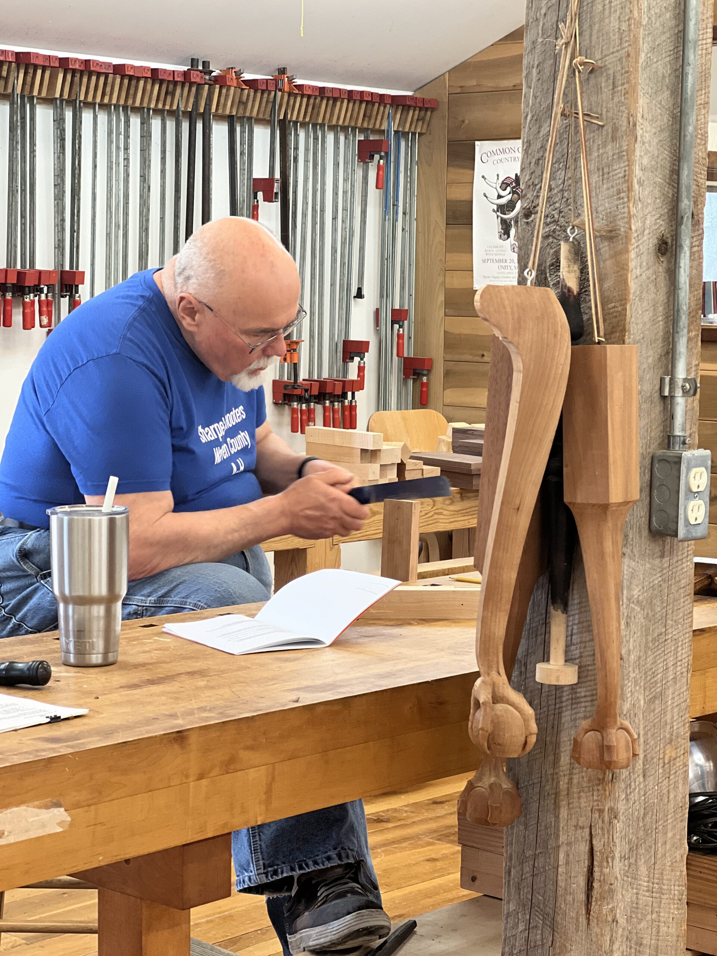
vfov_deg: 25.3
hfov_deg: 19.1
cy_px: 478
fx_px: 2127
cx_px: 358
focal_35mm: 77
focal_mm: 9
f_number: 2.8
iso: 125
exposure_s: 1/40
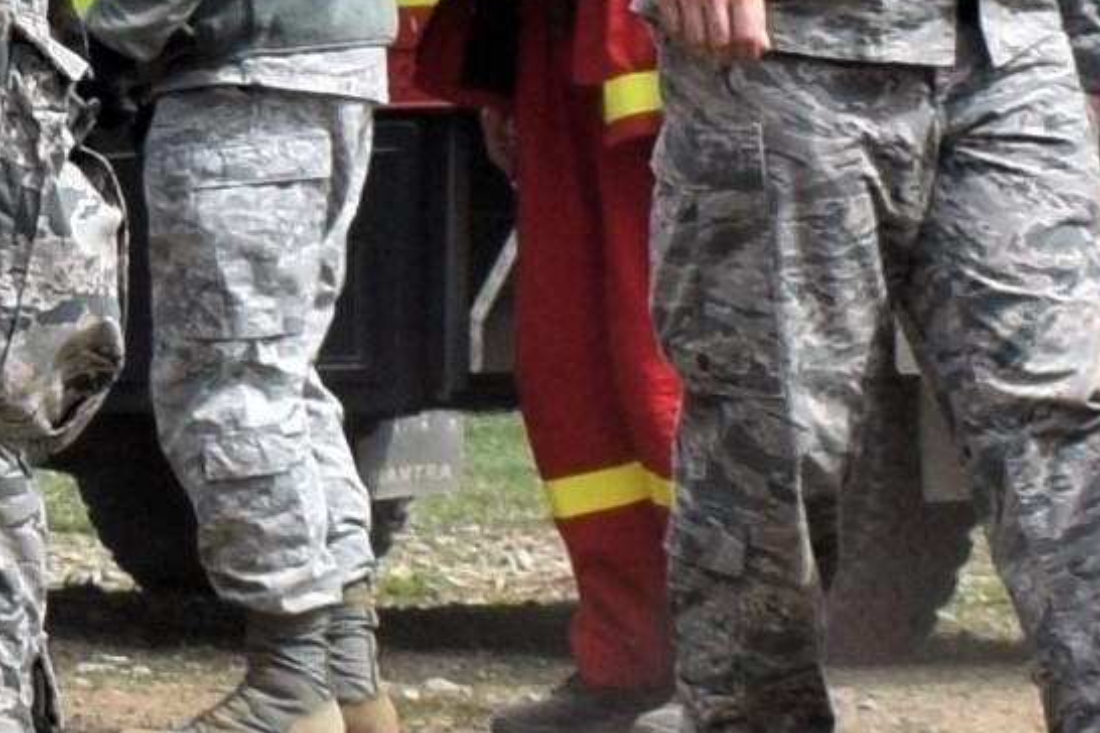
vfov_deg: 7.1
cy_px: -360
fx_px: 5797
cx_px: 502
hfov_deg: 10.8
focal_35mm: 190
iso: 200
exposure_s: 1/400
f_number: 10
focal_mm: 23
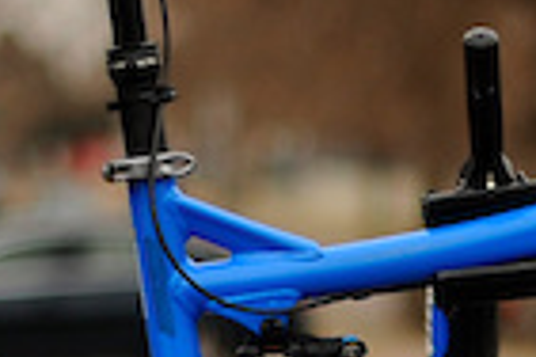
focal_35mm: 283
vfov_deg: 4.8
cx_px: 433
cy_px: 545
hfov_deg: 7.3
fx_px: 4213
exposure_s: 1/4000
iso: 200
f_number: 1.4
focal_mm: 50
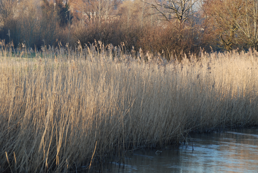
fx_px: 1453
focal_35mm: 202
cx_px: 129
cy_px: 86
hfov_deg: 10.1
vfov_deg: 6.8
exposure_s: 1/100
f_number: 5.6
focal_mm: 135
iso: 200
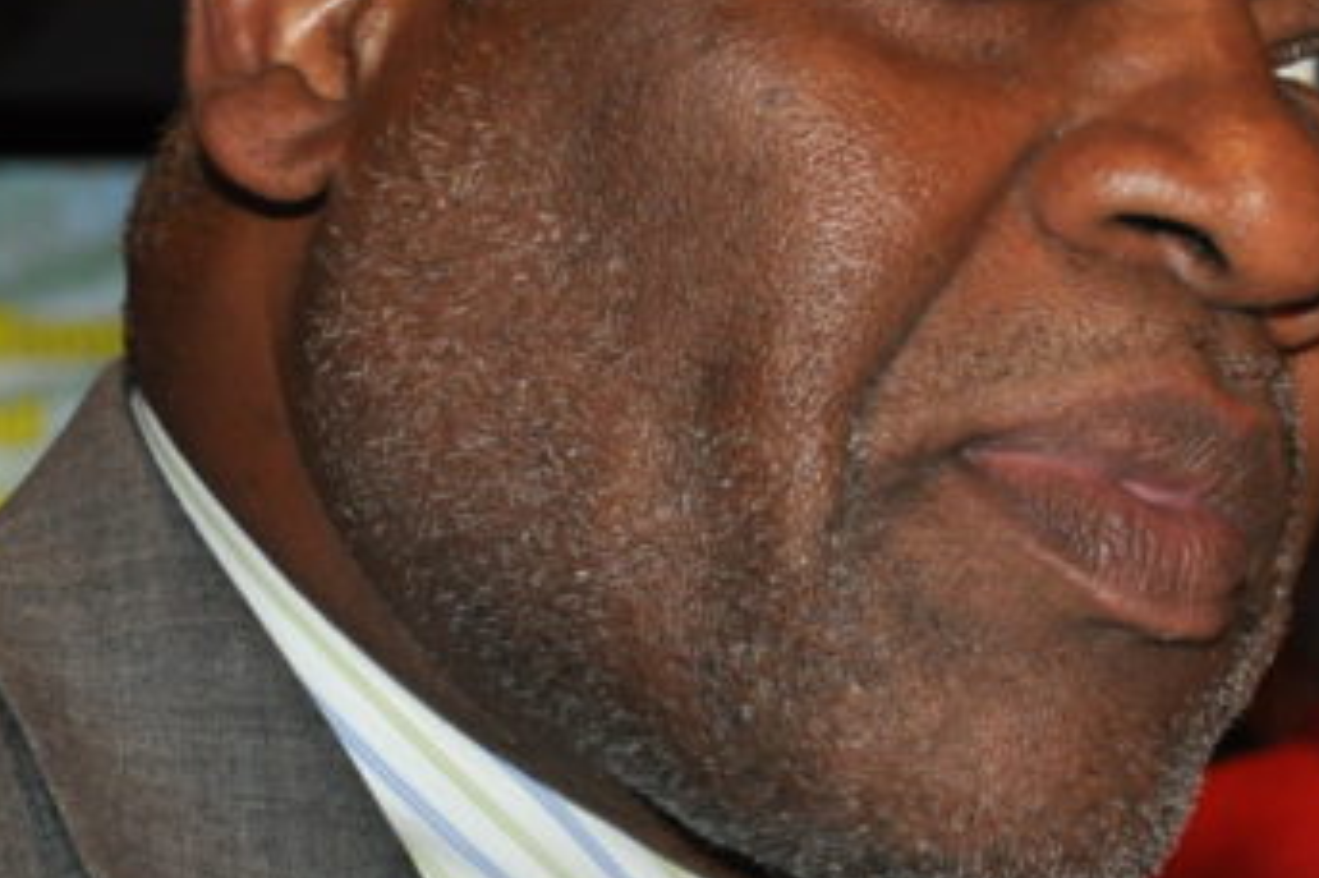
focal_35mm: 116
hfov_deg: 17.6
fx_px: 4248
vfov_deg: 11.8
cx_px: 633
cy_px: 514
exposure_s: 1/60
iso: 800
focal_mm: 26
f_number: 4.2
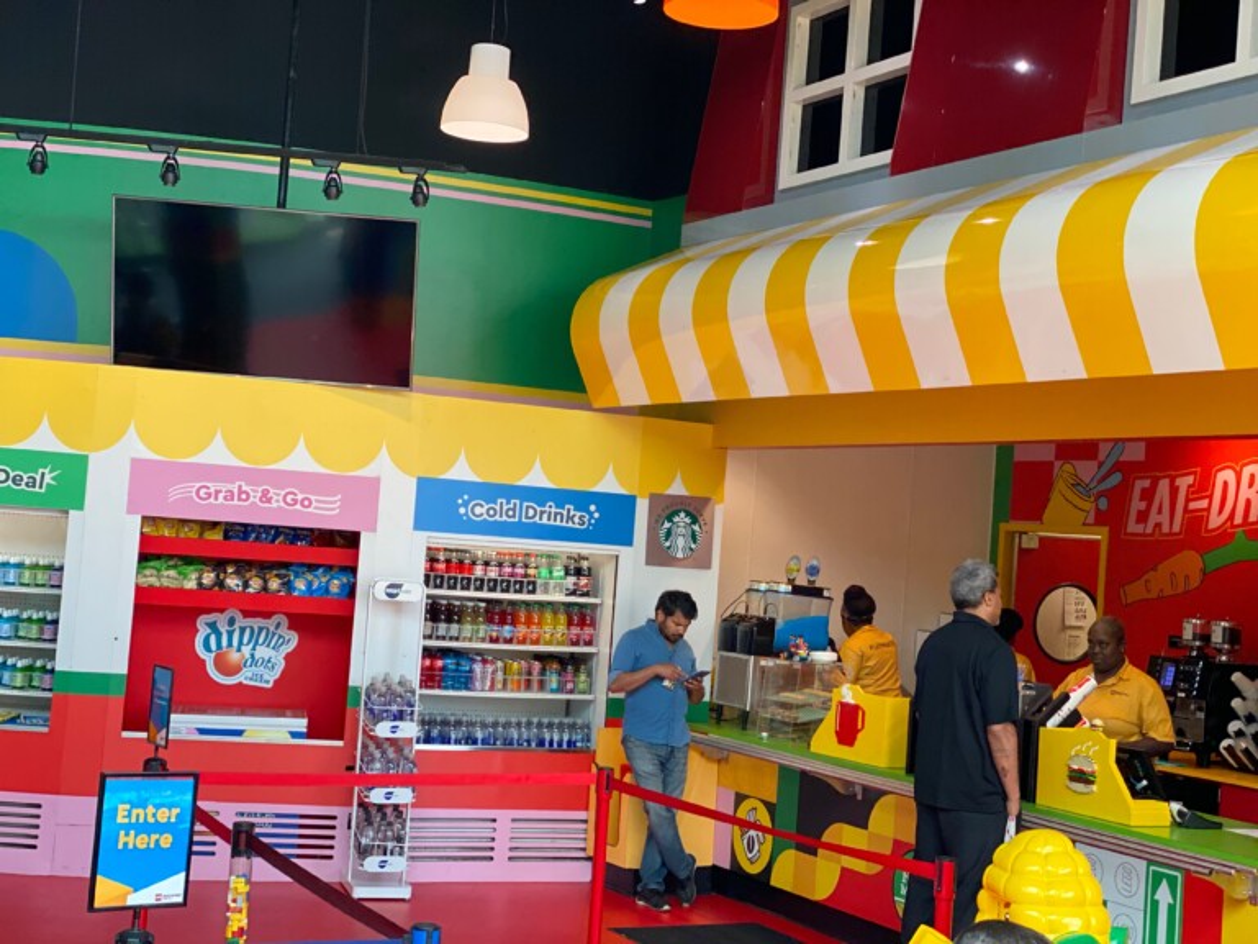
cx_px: 629
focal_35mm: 52
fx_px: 1890
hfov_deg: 36.8
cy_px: 472
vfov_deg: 28.0
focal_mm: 6
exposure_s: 1/122
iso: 125
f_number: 2
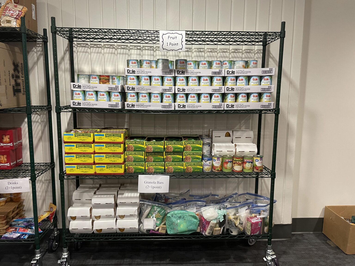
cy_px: 133
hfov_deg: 67.3
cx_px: 178
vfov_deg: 53.1
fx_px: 267
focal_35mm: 26
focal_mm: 4.2
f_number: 1.6
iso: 200
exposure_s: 1/60
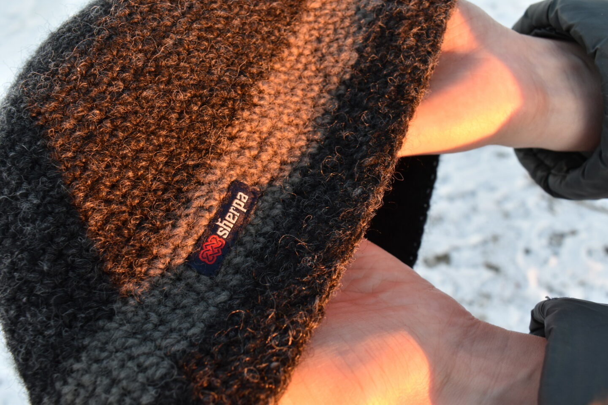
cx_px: 304
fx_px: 507
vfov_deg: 43.6
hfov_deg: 61.9
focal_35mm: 30
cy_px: 202
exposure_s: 1/60
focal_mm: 20
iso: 400
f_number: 8
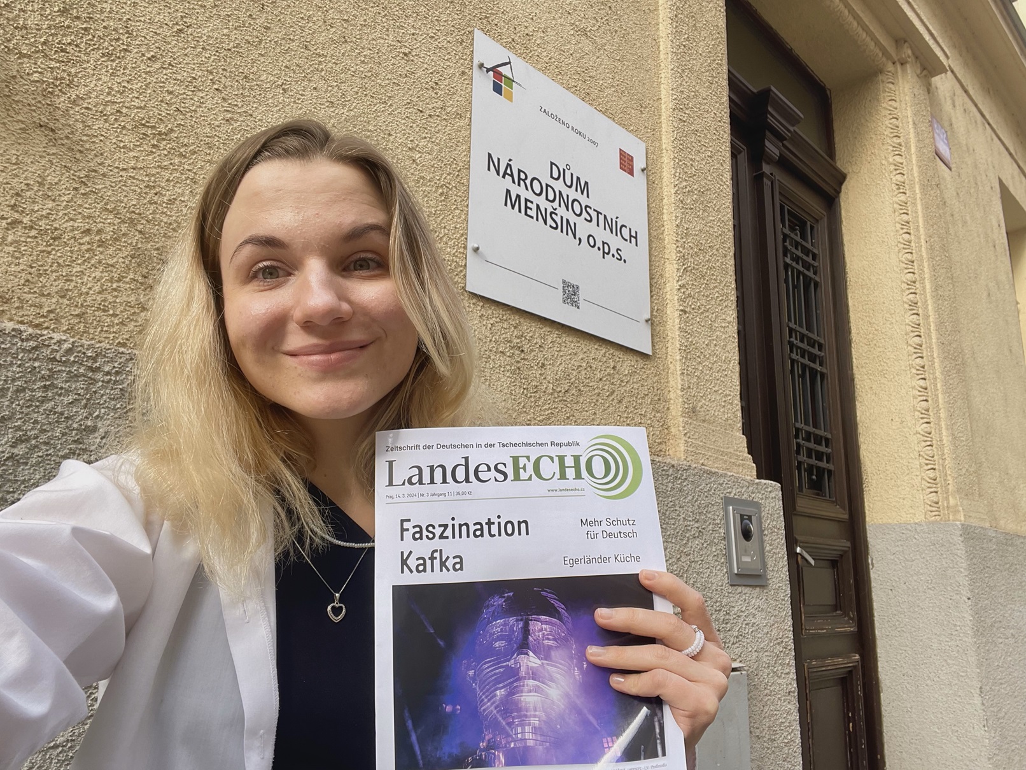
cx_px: 513
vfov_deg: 58.9
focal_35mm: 23
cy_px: 385
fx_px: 682
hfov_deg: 73.9
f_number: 2.2
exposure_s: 1/161
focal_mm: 2.71
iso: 25
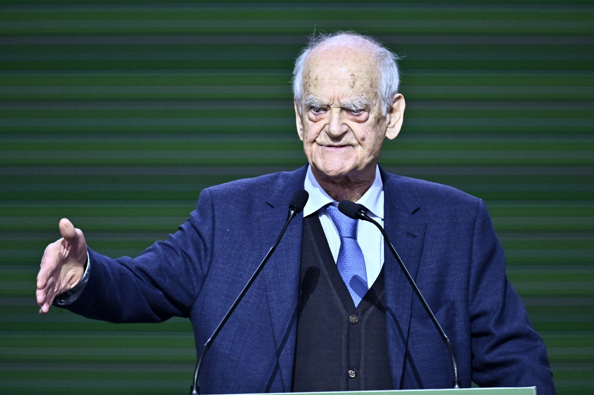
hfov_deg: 3.4
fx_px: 9893
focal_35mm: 600
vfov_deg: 2.3
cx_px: 297
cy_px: 198
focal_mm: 600
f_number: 6.3
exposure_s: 1/320
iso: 6400
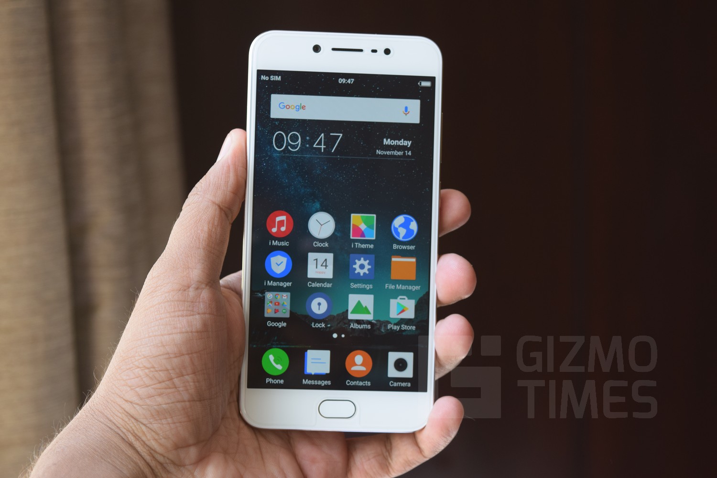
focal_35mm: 75
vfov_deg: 18.2
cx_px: 358
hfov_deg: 27.0
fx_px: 1494
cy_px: 239
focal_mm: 50
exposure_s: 1/125
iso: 400
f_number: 5.6
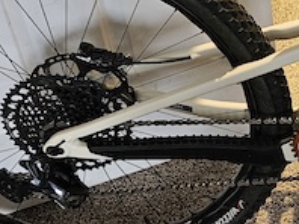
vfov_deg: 15.7
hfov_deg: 18.7
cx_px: 445
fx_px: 802
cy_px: 26
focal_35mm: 93
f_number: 1.8
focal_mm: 5.4
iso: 400
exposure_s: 1/120
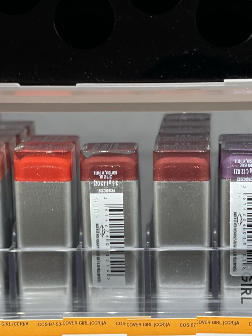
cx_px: 201
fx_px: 1262
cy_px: 330
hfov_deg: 11.4
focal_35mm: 130
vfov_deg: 14.9
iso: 32
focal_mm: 6
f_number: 2
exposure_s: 1/98
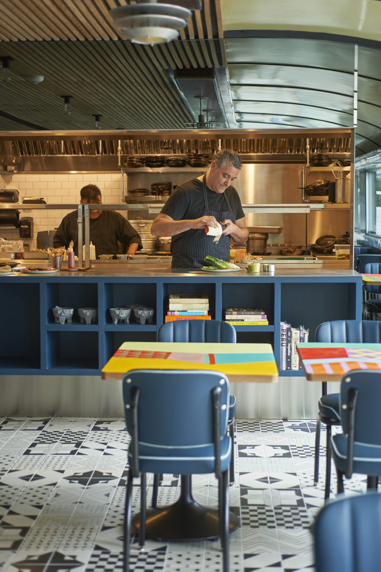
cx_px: 190
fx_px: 954
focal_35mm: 60
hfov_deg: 22.6
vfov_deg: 33.4
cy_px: 286
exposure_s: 1/100
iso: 640
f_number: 2.8
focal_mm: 60
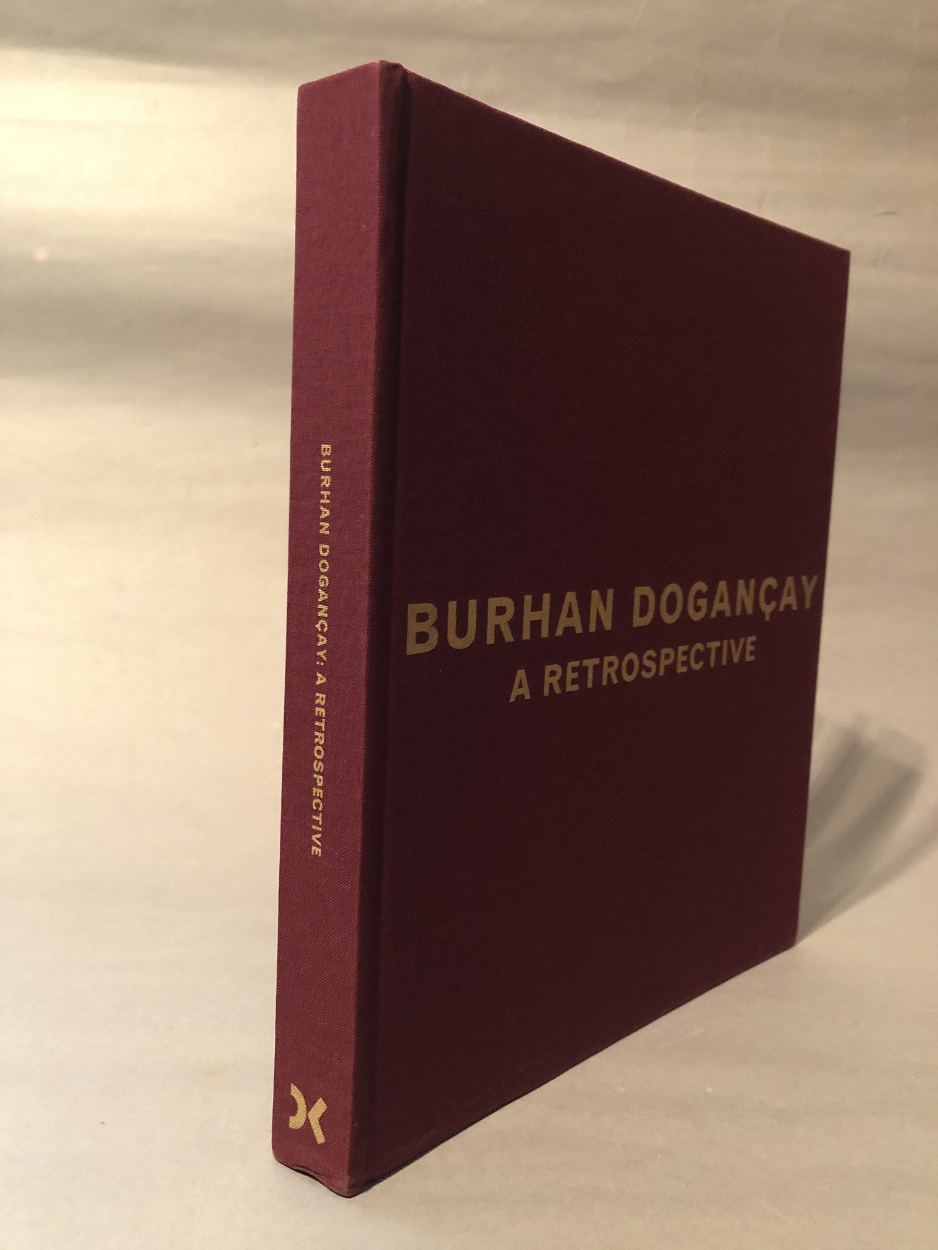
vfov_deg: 63.4
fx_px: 1012
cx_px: 469
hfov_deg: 49.7
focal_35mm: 28
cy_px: 625
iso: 100
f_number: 1.8
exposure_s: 1/4
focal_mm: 3.99
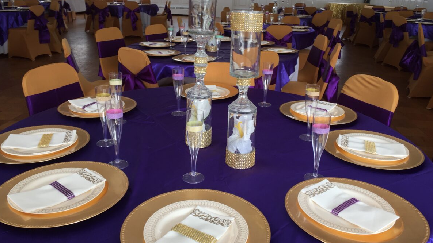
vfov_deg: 36.6
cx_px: 216
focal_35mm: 32
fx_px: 367
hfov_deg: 61.0
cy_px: 103
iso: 40
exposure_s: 1/60
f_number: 2.2
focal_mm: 4.15
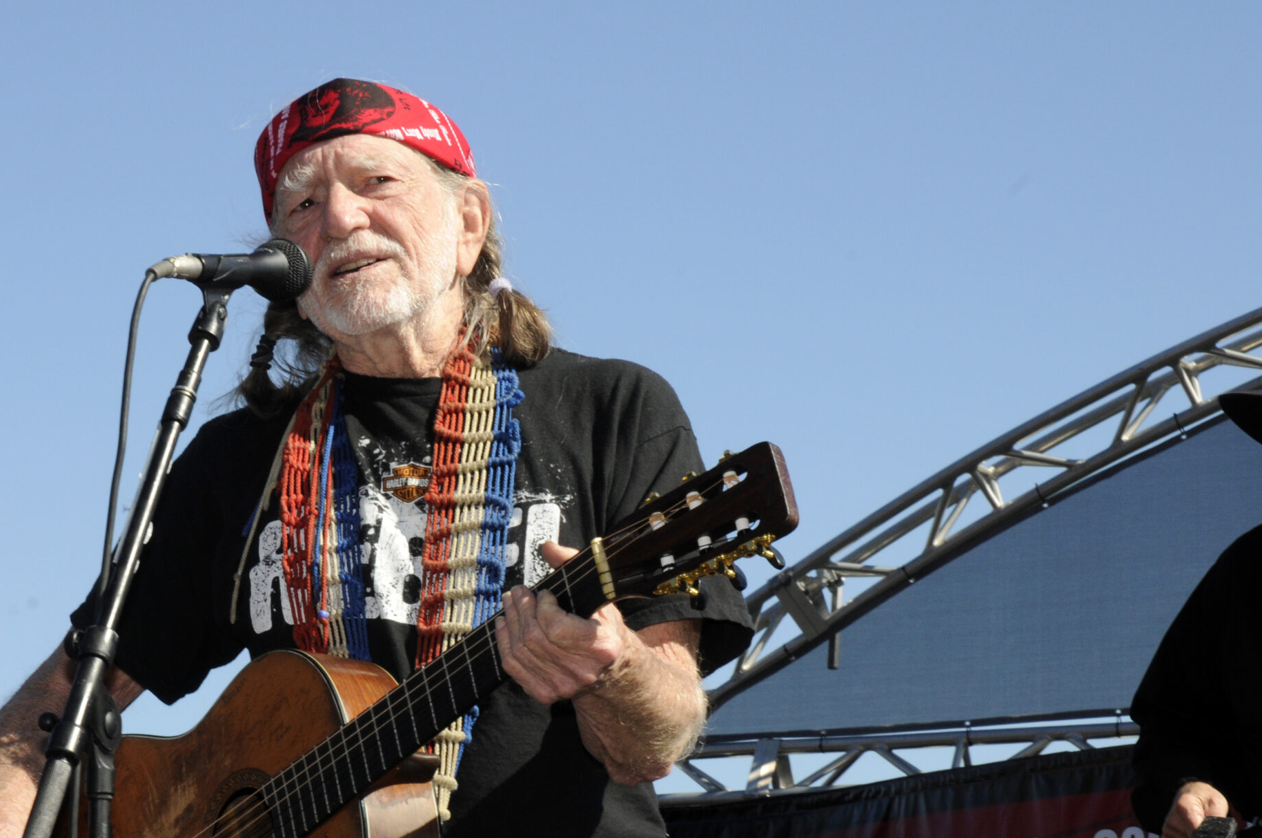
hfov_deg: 14.0
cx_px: 462
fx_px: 5146
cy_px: 585
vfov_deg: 9.3
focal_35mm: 147
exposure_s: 1/200
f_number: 20
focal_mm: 70
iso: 400
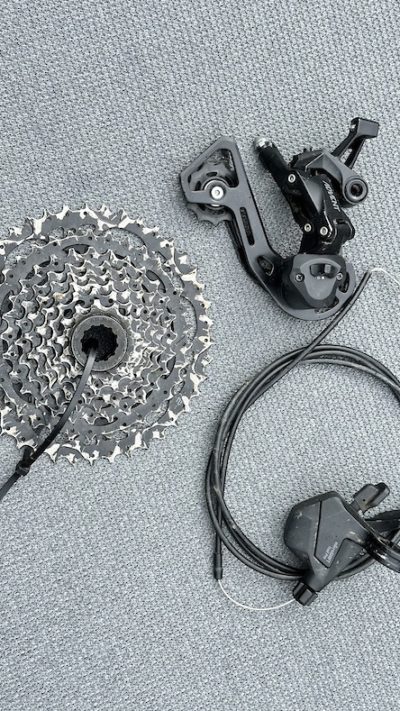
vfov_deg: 39.2
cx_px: 196
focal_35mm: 53
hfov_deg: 22.6
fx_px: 999
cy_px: 354
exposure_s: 1/631
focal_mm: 6.86
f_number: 1.78
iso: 64
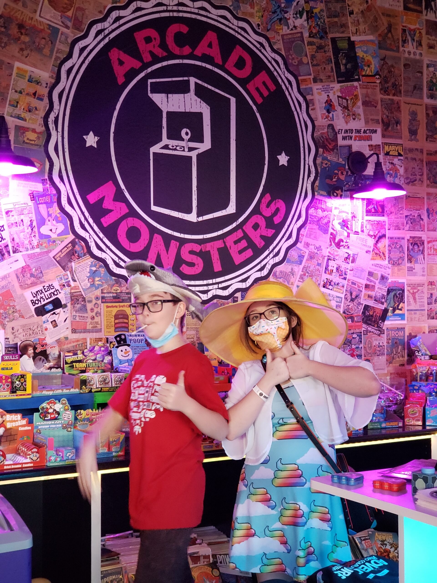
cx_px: 218
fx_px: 875
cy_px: 292
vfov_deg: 36.8
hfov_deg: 28.0
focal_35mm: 52
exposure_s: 1/24
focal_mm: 6
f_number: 2.4
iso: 500
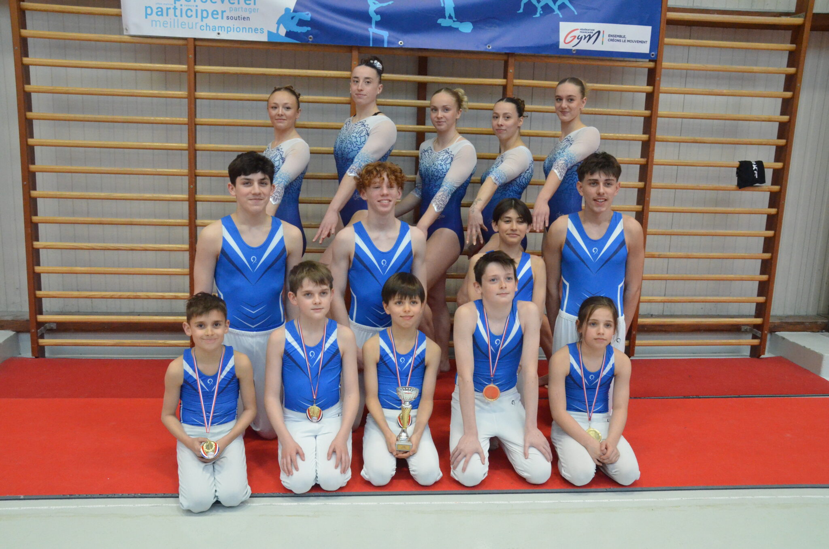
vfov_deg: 39.8
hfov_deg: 57.3
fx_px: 758
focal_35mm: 33
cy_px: 274
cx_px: 414
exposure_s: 1/320
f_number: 9
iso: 5000
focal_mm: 22
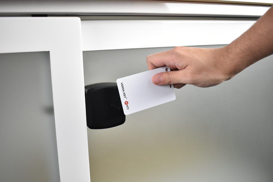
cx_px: 136
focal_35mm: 36
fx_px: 273
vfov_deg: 36.9
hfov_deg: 53.1
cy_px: 91
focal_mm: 24
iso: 1800
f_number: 4
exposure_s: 1/60
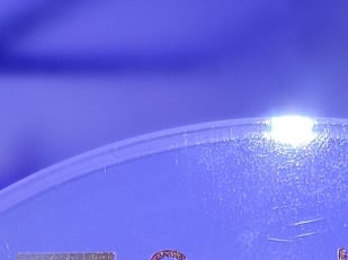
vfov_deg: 7.9
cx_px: 215
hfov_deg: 11.8
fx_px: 1687
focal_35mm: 168
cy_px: 723
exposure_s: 1/50
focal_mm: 4.75
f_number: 1.75
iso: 160
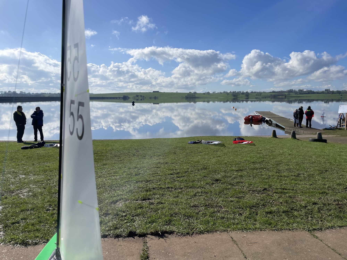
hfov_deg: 67.3
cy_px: 130
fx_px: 261
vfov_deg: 53.1
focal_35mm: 26
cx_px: 174
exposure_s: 1/7299
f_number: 1.6
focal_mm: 4.2
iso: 32
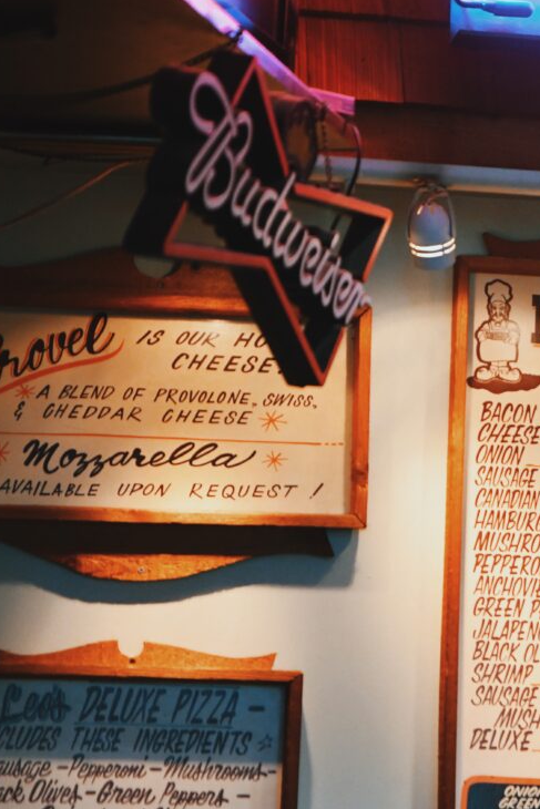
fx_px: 2743
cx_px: 466
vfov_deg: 16.7
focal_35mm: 122
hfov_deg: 11.2
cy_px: 225
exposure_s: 1/125
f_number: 3.5
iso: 2500
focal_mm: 58
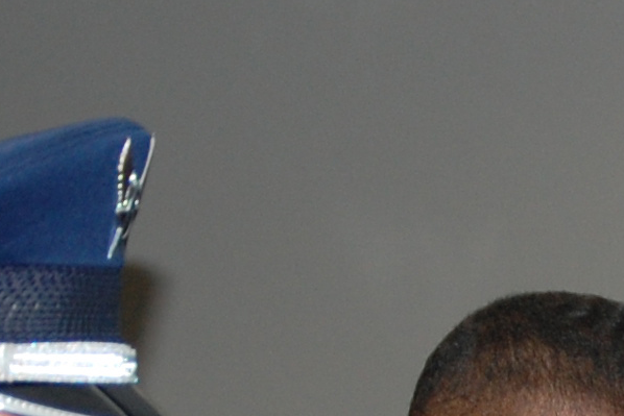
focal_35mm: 415
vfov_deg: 3.3
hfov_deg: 4.9
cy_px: 791
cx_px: 1070
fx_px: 7186
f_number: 4
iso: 500
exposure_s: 1/60
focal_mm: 55
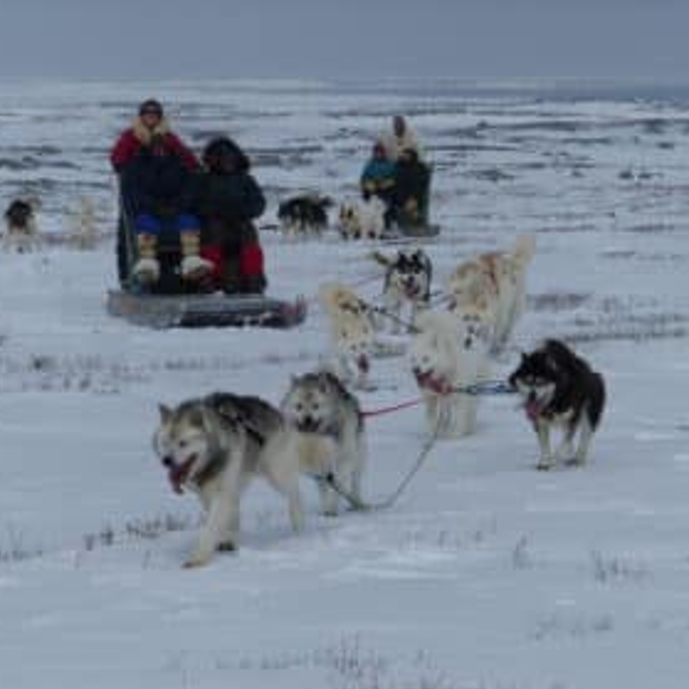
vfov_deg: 7.6
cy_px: 328
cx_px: 279
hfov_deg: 7.6
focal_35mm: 229
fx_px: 5157
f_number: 8
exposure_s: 1/1600
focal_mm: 32.5
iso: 100
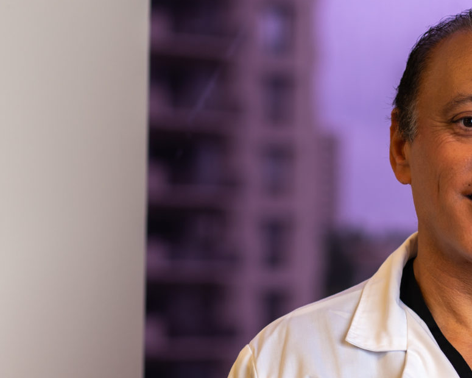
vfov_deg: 10.0
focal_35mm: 155
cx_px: 380
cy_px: 191
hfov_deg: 12.4
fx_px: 2165
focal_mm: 50
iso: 80
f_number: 2
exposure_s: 1/250
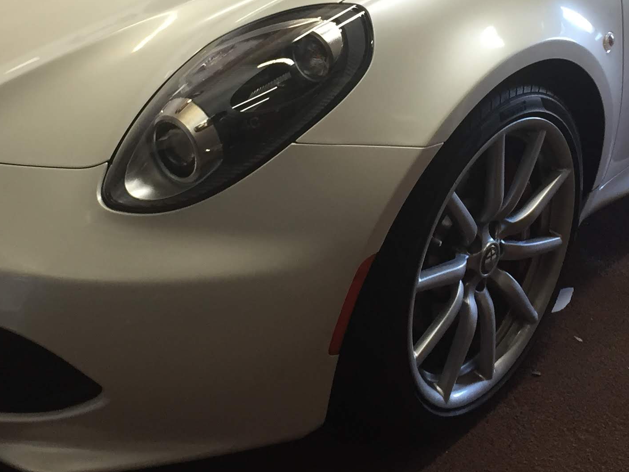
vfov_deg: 21.5
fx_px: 1218
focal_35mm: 67
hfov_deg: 29.0
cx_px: 338
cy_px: 59
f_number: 2.2
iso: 64
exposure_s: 1/30
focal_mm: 4.15
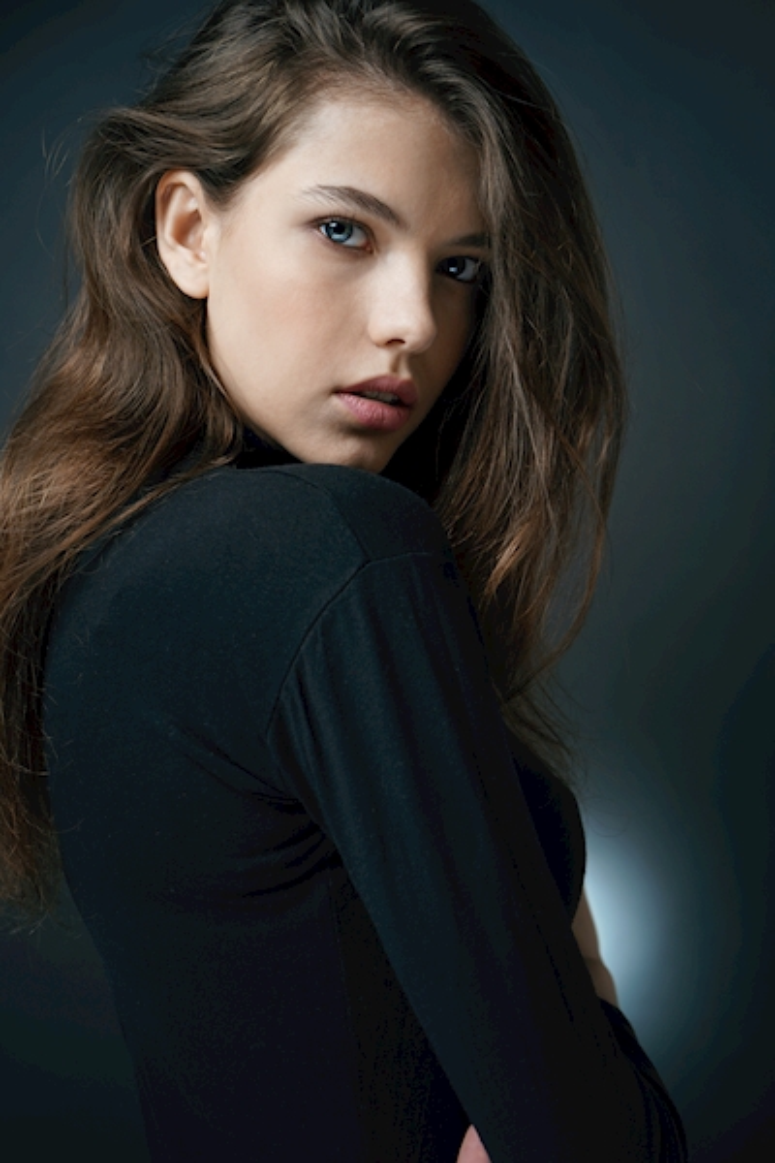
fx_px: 1582
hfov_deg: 27.5
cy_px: 582
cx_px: 388
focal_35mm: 49
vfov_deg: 40.3
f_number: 4.5
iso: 100
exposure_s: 1/100
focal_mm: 49
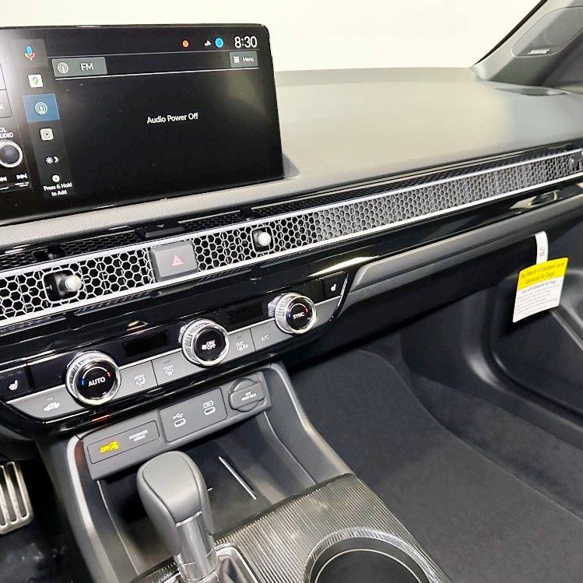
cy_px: 291
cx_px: 293
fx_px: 553
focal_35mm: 29
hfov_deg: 55.6
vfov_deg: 55.6
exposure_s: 1/40
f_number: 1.78
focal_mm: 6.86
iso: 1000
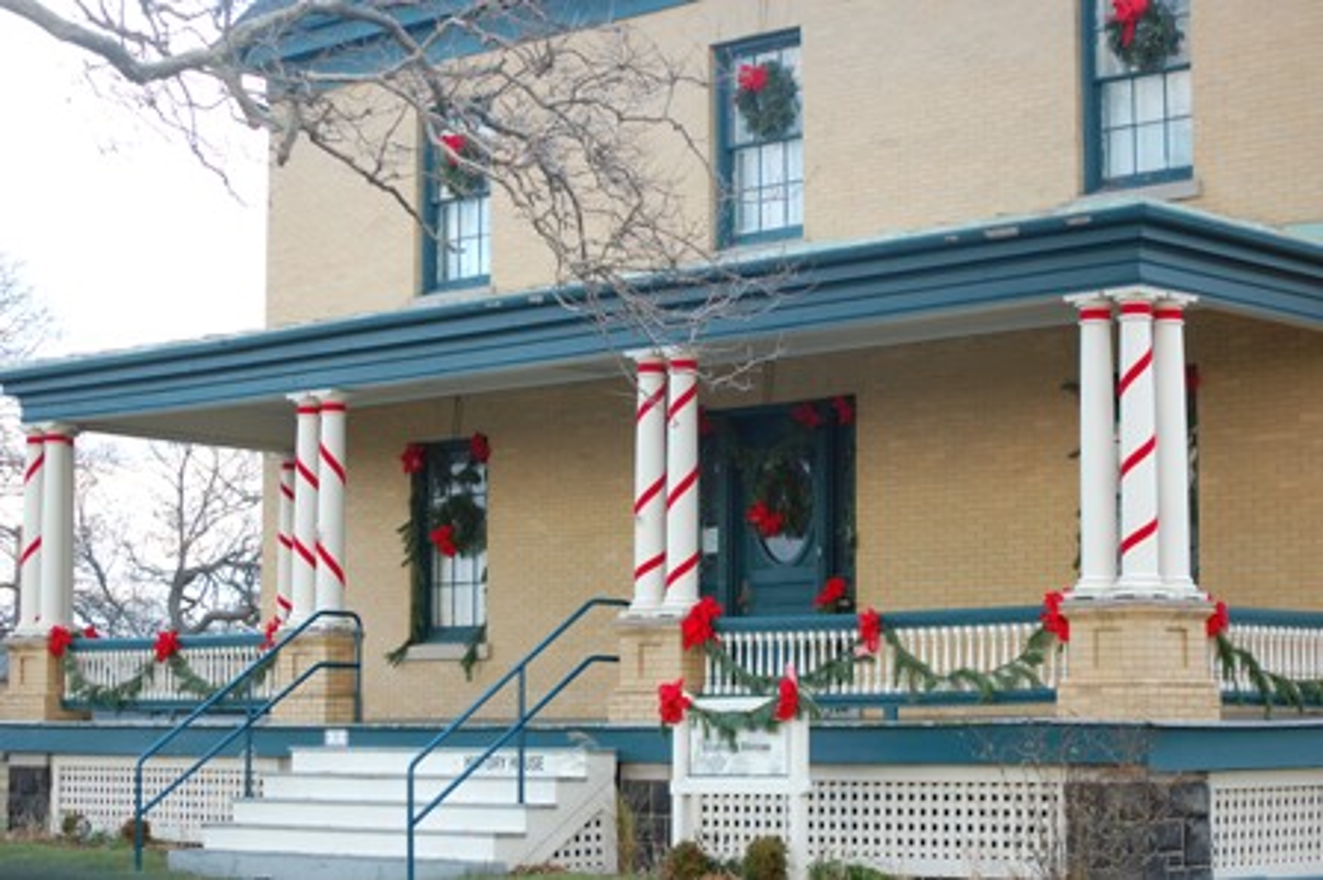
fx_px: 3030
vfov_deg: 16.5
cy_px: 440
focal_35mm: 82
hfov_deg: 24.6
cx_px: 662
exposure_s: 1/125
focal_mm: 55
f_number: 5.6
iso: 360
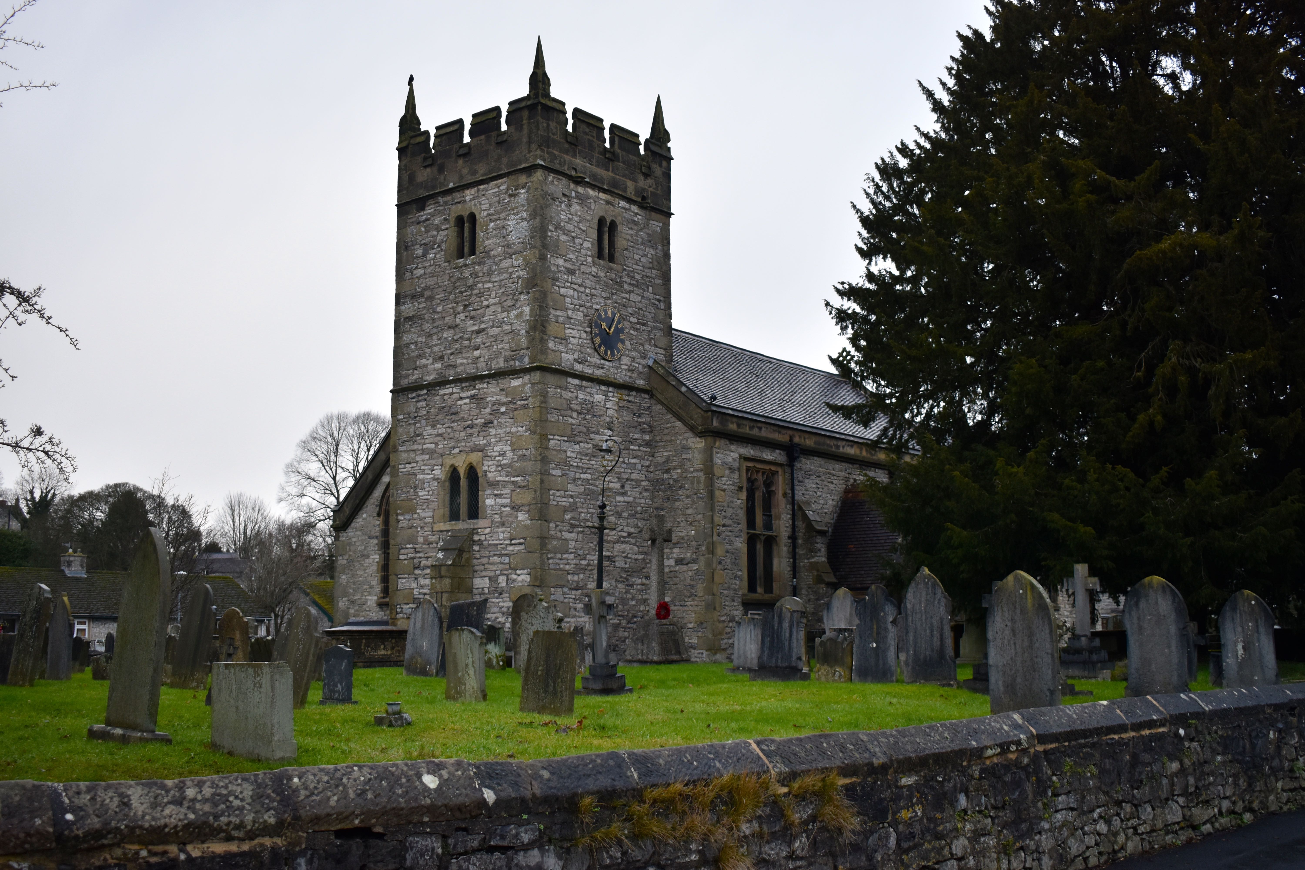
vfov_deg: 34.2
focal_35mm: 39
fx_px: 1414
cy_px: 435
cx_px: 652
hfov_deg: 49.6
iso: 400
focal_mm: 26
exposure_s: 1/100
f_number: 4.5
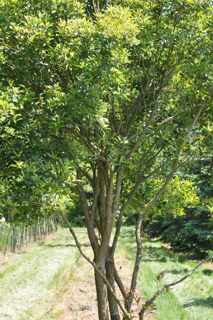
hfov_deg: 9.1
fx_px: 1333
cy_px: 149
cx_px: 122
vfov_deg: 13.7
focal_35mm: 150
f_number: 8
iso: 200
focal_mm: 65
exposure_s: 1/200
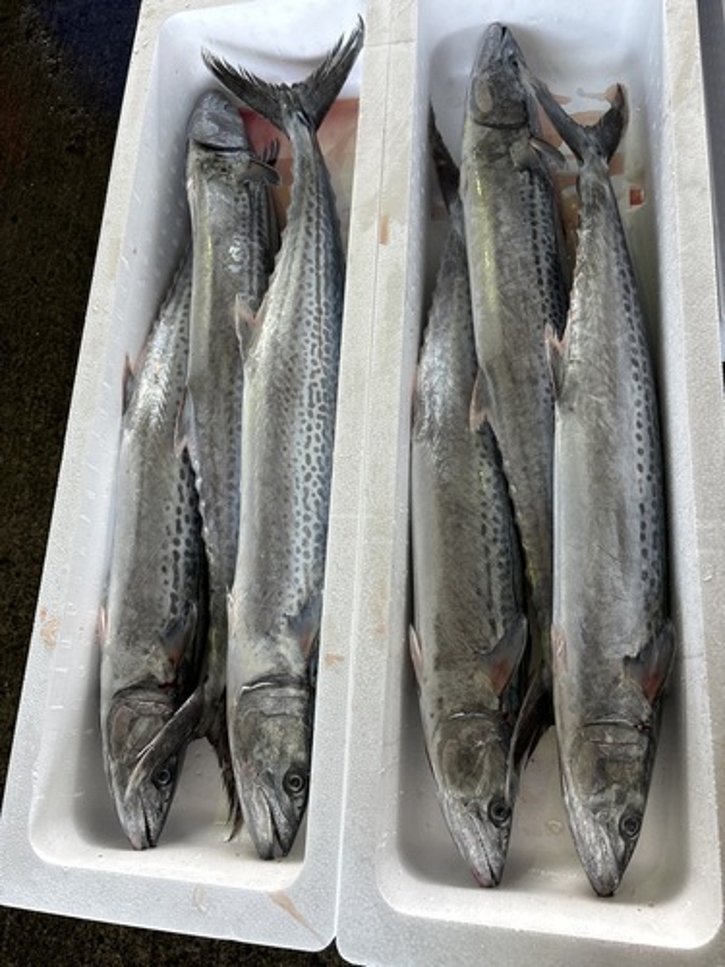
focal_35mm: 26
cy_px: 484
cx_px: 362
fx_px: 726
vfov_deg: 67.3
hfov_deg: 53.1
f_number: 1.6
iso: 100
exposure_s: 1/120
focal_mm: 5.96
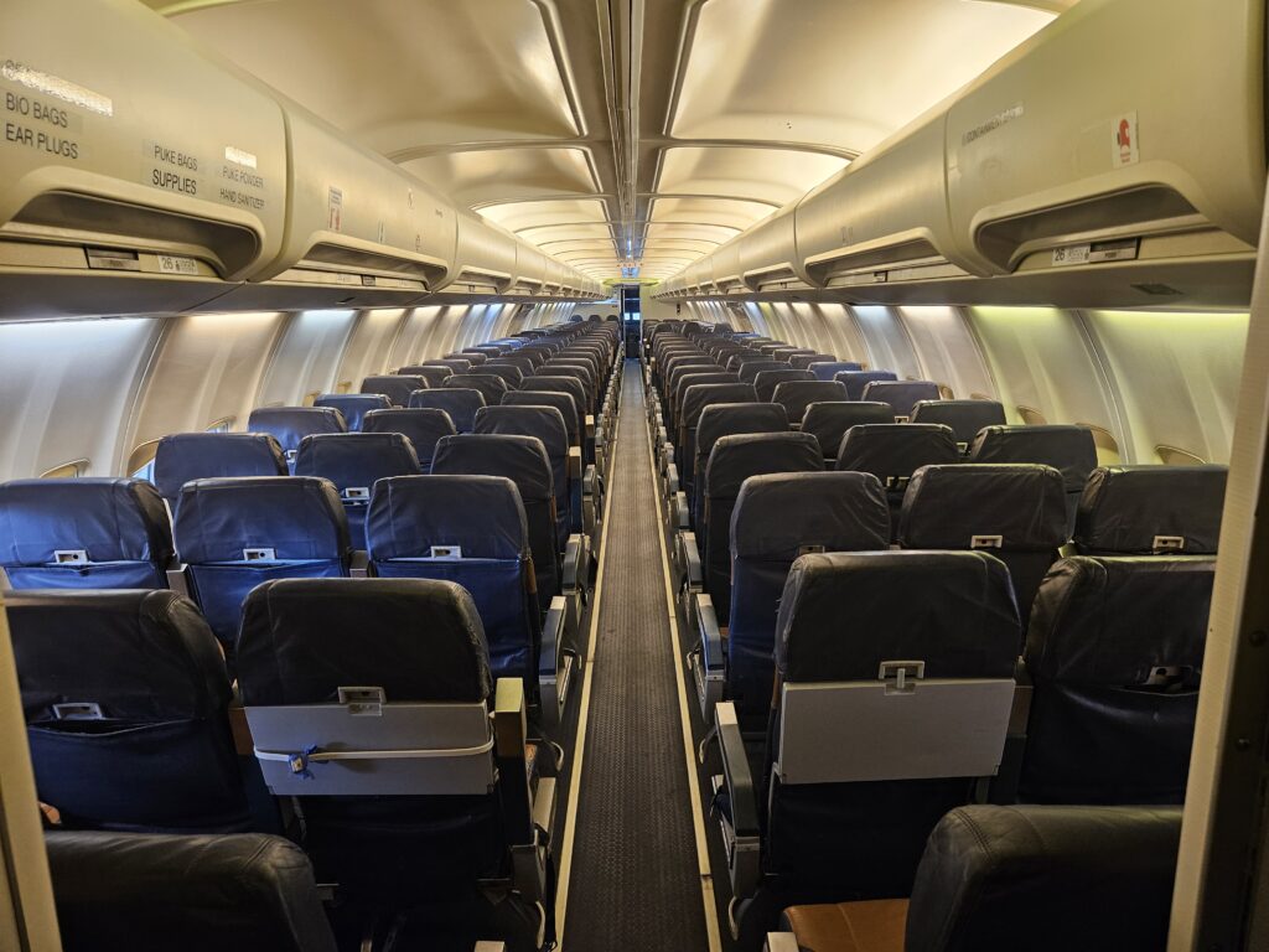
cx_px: 634
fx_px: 843
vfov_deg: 58.9
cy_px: 476
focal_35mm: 23
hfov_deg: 73.9
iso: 200
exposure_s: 1/55
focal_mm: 5.4
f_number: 1.8
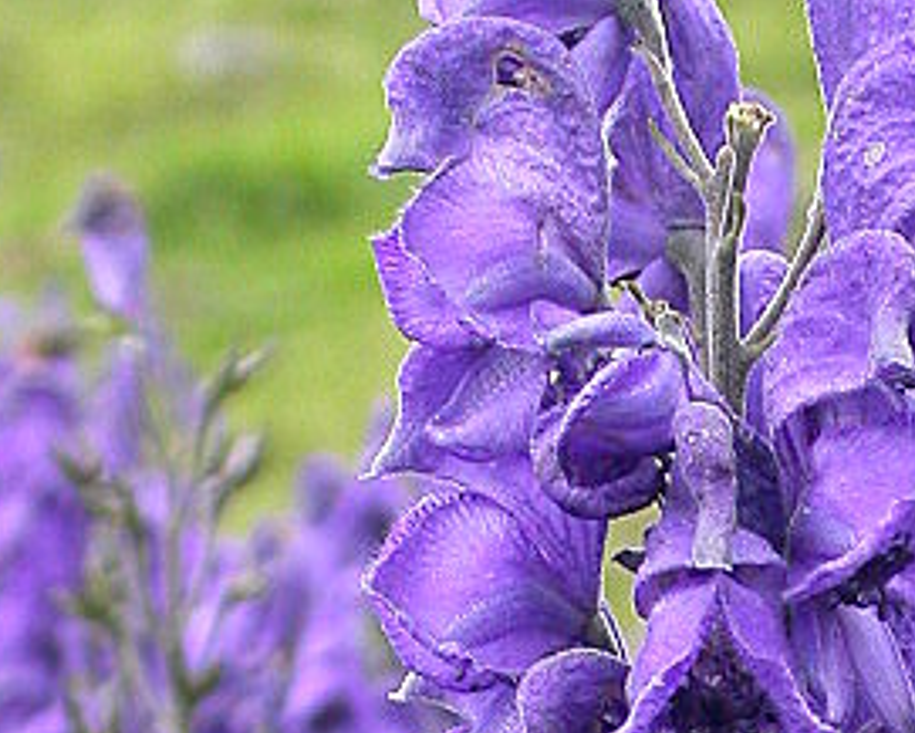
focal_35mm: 258
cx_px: 814
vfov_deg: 5.9
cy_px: 1317
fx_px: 6989
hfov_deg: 7.5
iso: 100
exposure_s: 1/75.6
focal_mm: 14.6
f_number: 3.3
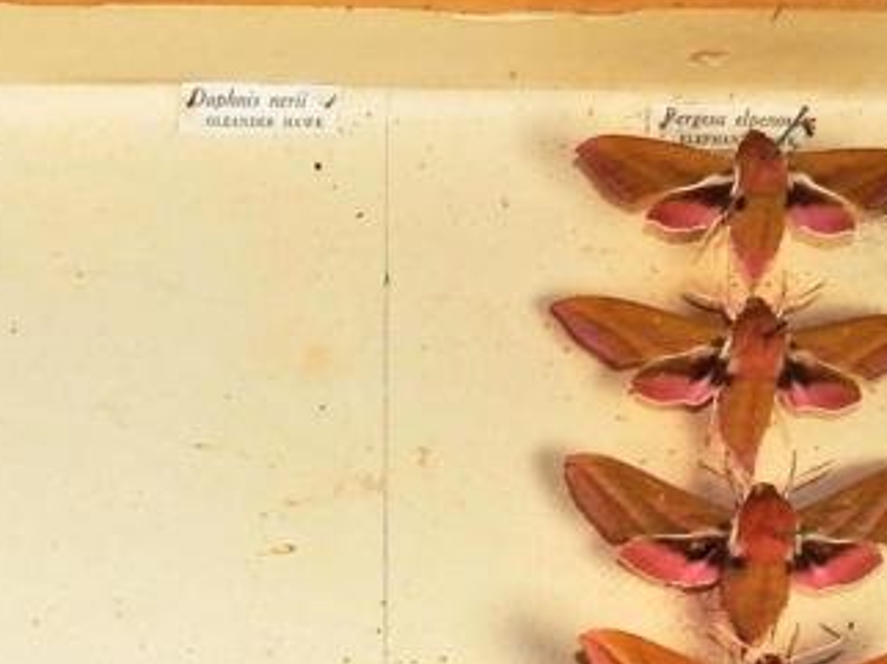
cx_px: -300
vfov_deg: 13.9
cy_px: 1236
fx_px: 2381
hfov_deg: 19.3
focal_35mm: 93
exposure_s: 1/800
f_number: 3
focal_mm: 4
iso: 125
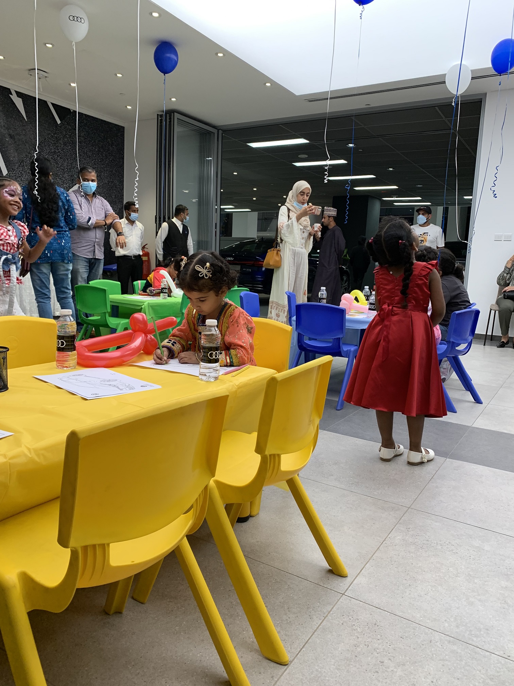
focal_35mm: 26
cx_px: 257
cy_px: 343
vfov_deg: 67.3
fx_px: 515
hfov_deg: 53.1
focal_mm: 4.25
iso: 80
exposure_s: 1/121
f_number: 1.8
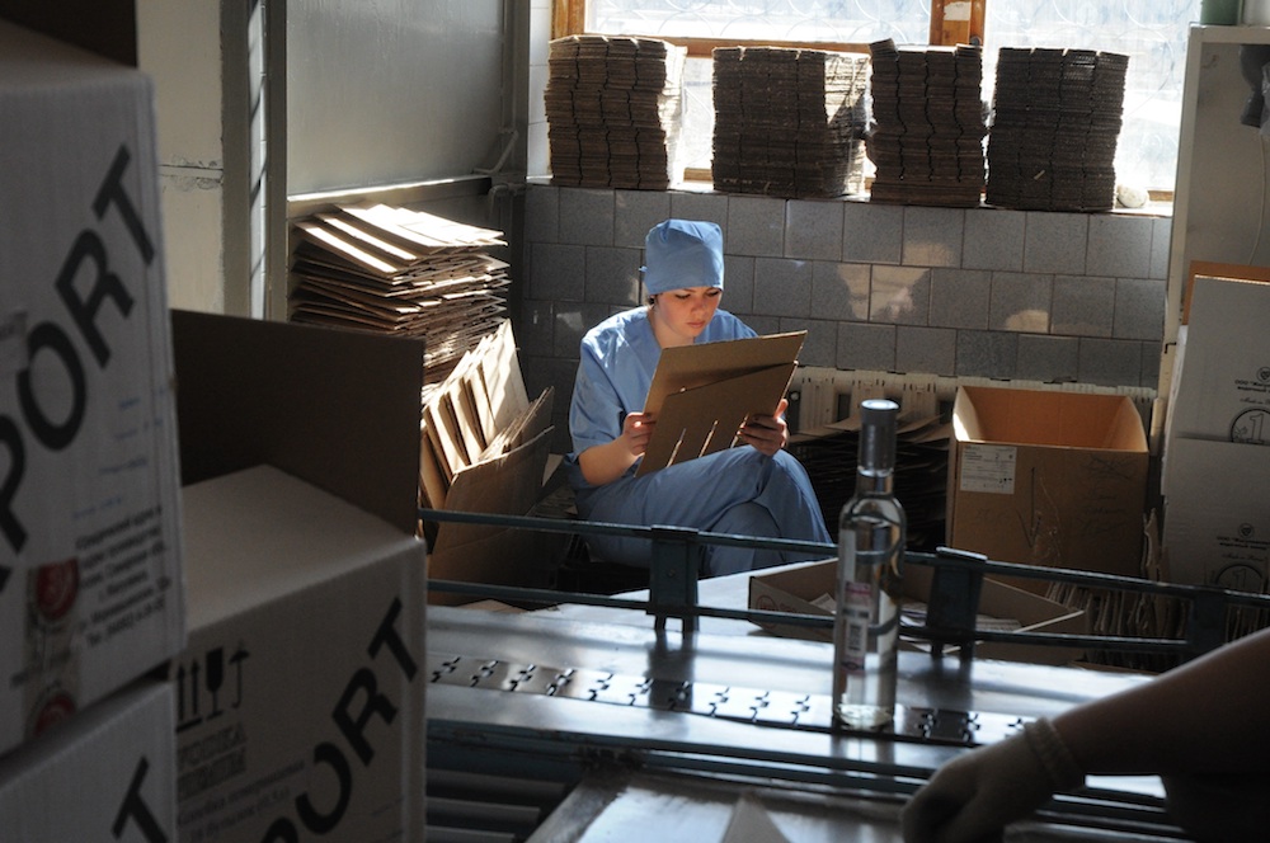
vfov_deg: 22.6
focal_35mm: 60
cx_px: 635
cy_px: 422
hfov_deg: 33.4
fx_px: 2114
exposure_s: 1/320
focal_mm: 40
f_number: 9
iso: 1250
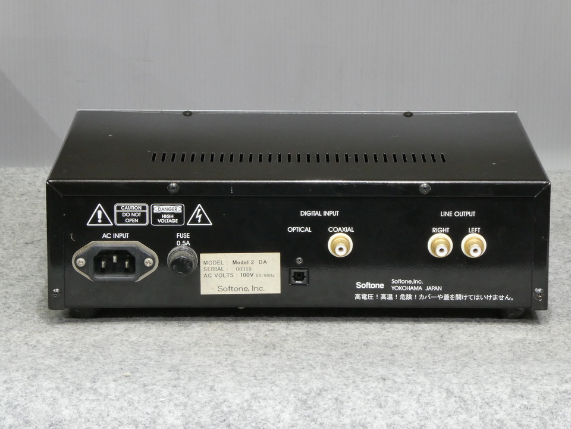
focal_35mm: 135
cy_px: 214
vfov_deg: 11.0
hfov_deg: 14.6
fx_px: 2227
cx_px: 286
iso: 400
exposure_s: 1/5
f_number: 7.1
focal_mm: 24.2
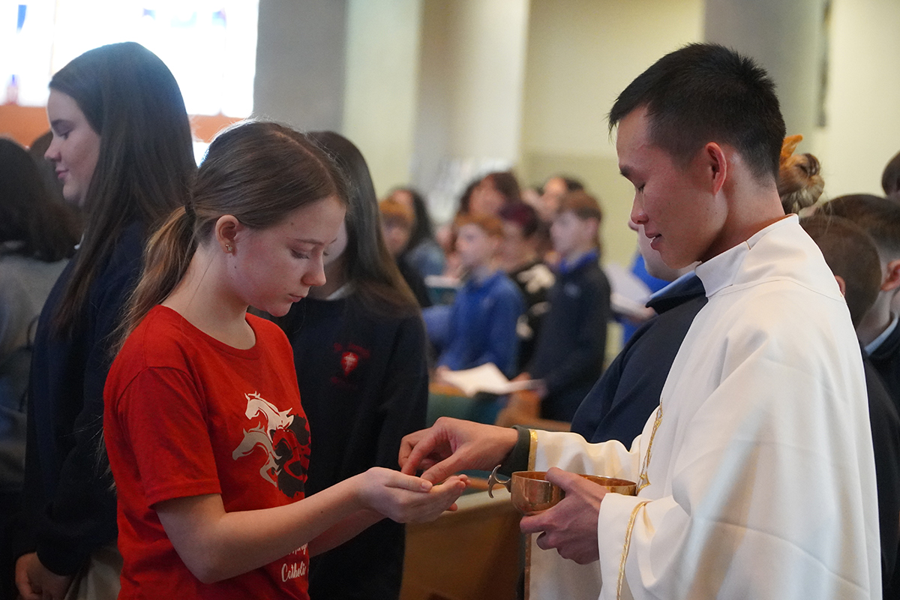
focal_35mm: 129
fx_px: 3225
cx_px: 450
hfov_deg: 15.9
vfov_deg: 10.6
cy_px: 300
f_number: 4
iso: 6400
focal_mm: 86
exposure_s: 1/125
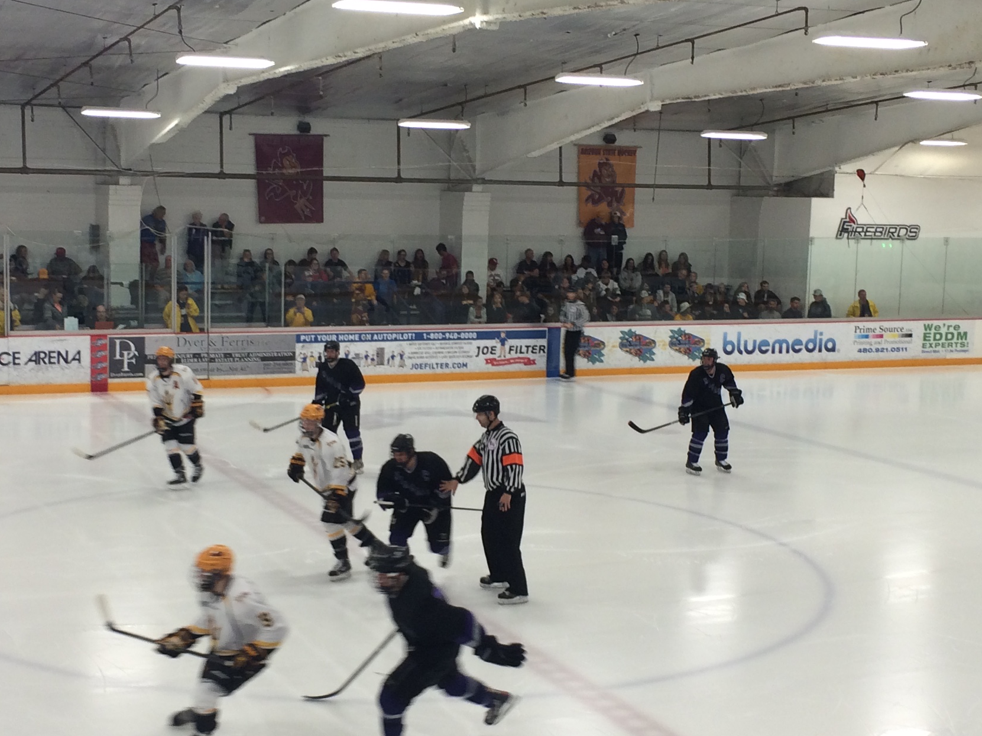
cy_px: 391
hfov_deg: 33.8
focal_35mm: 57
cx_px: 465
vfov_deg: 25.6
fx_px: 1617
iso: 40
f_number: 2.2
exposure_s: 1/60
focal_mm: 4.15
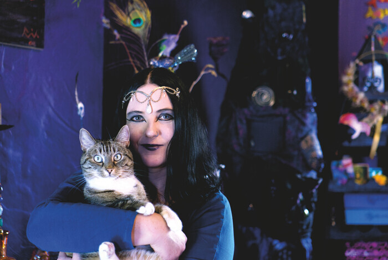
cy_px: 130
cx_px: 194
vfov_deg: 25.8
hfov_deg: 37.8
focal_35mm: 52
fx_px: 566
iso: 1600
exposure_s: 1/125
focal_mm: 35
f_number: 2
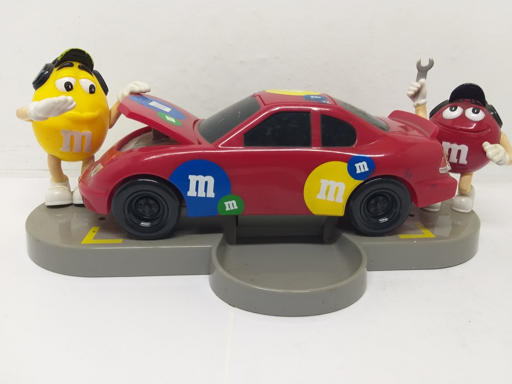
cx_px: 256
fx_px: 385
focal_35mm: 26
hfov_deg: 67.3
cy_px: 192
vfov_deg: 53.1
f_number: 1.7
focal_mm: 3.93
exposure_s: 1/60
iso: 40
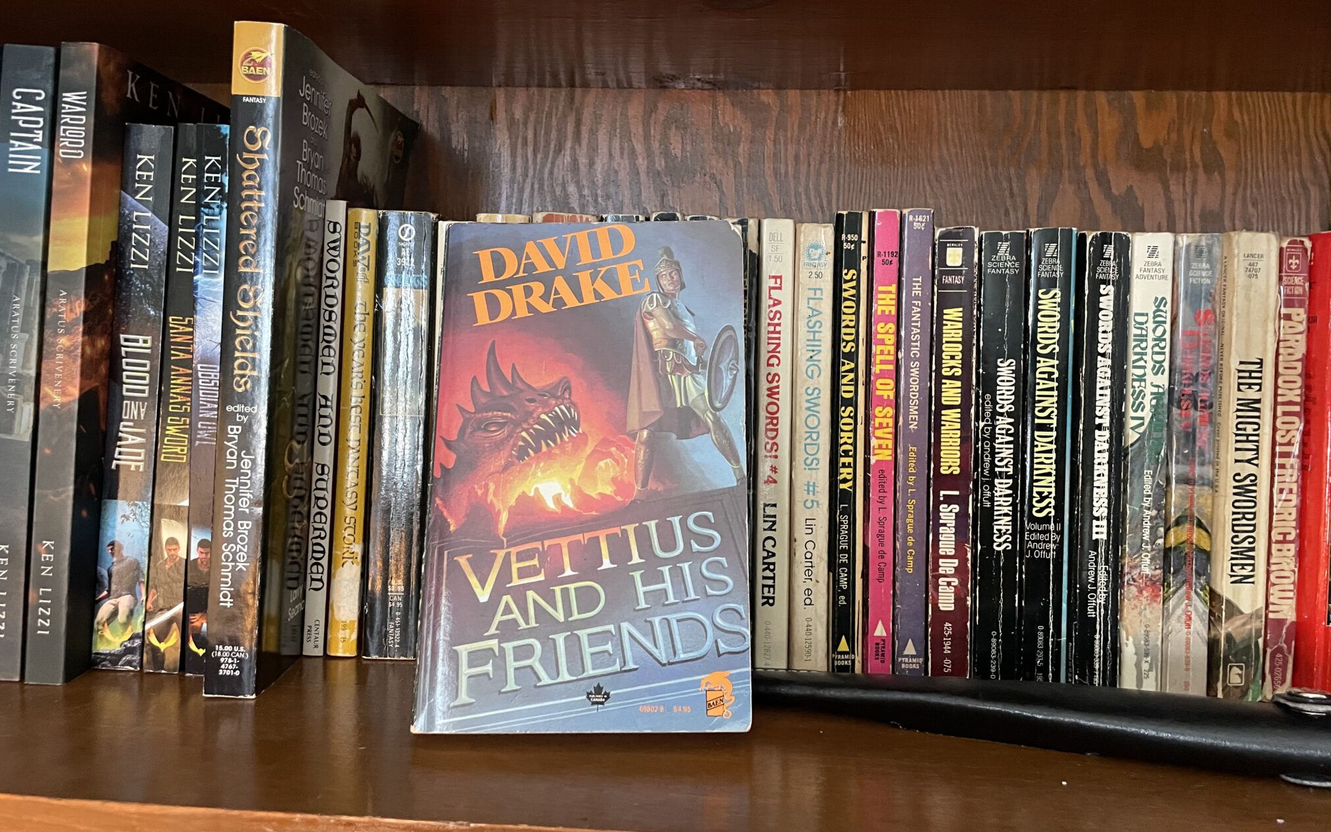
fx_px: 1016
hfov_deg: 66.5
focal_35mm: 28
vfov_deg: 44.5
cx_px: 670
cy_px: 382
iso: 640
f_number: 1.6
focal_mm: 4.2
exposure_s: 1/30
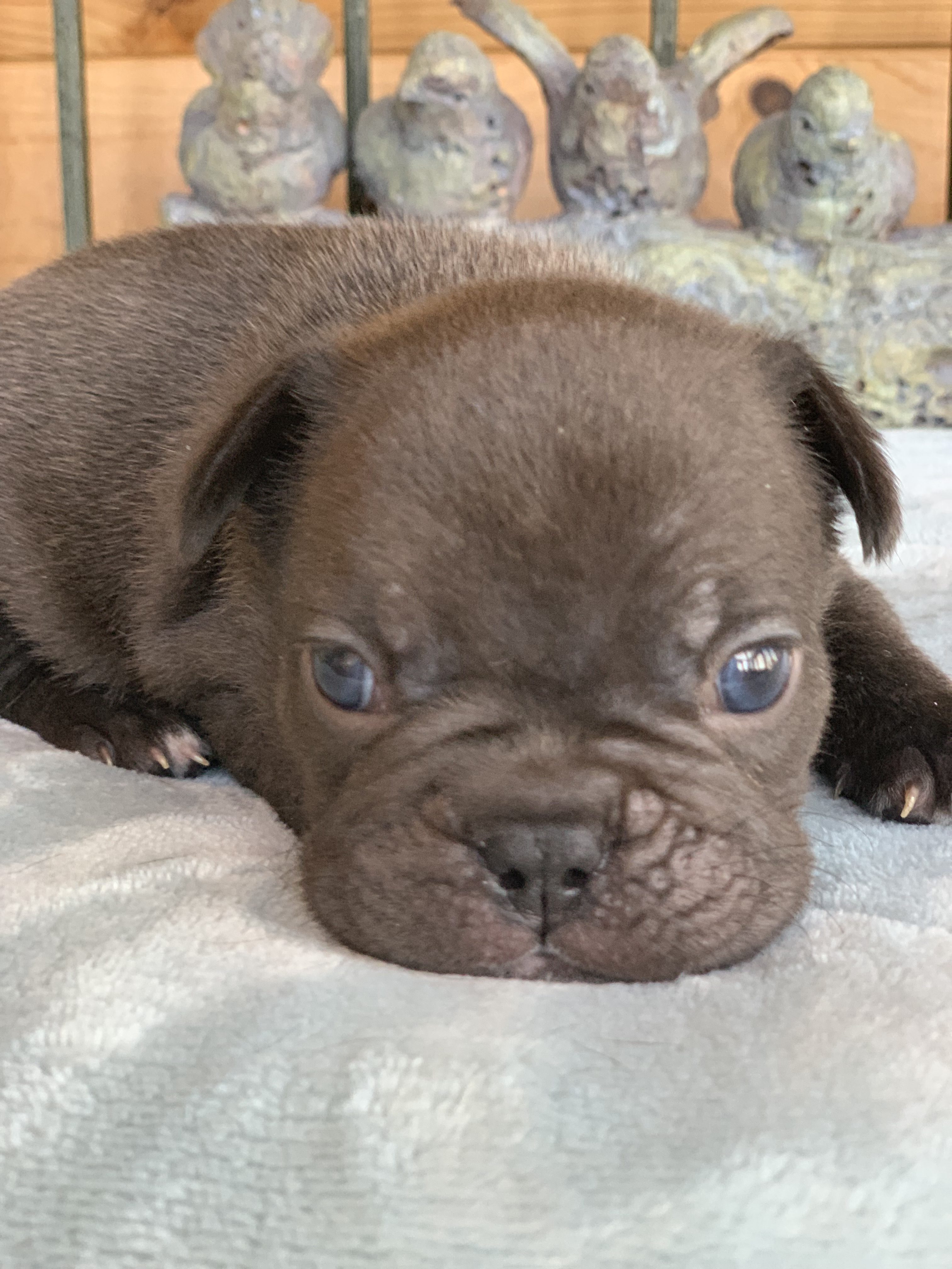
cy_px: 634
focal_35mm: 52
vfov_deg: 36.8
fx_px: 1907
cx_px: 476
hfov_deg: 28.0
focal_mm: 6
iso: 160
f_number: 2.4
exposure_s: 1/60
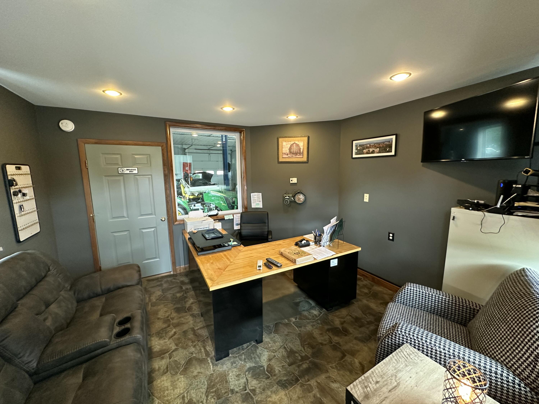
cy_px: 202
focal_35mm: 14
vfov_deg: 85.7
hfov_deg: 102.1
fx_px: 218
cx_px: 270
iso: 400
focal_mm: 2.22
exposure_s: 1/60
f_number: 2.2
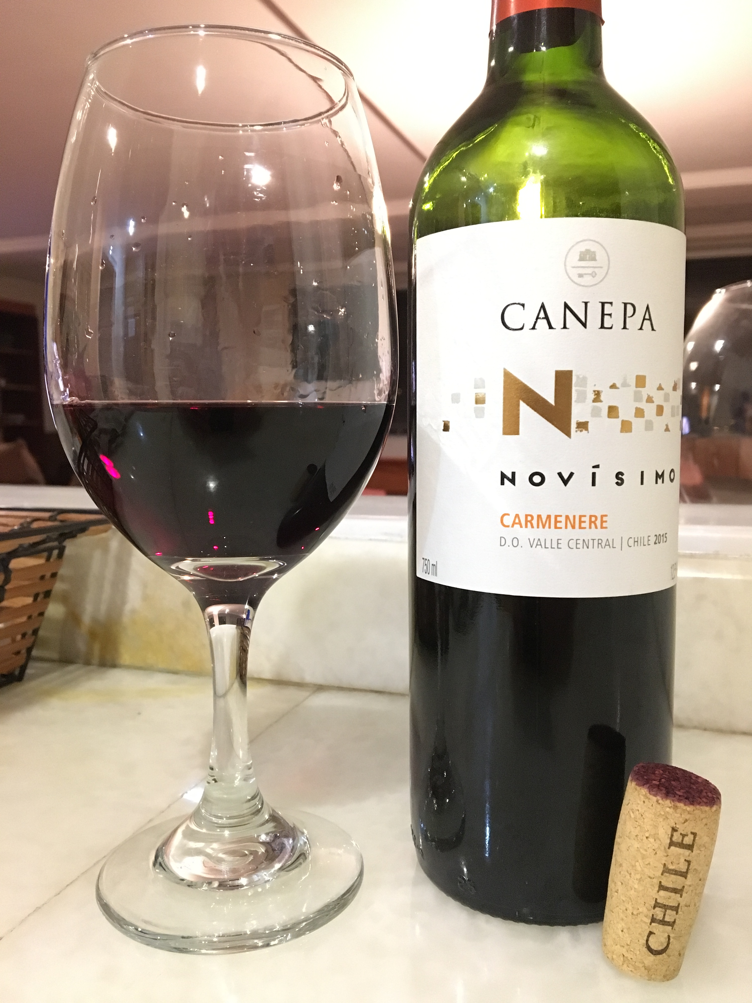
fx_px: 840
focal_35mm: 29
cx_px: 376
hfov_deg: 48.2
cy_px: 502
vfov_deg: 61.7
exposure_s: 1/15
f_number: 2.2
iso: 320
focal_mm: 4.15
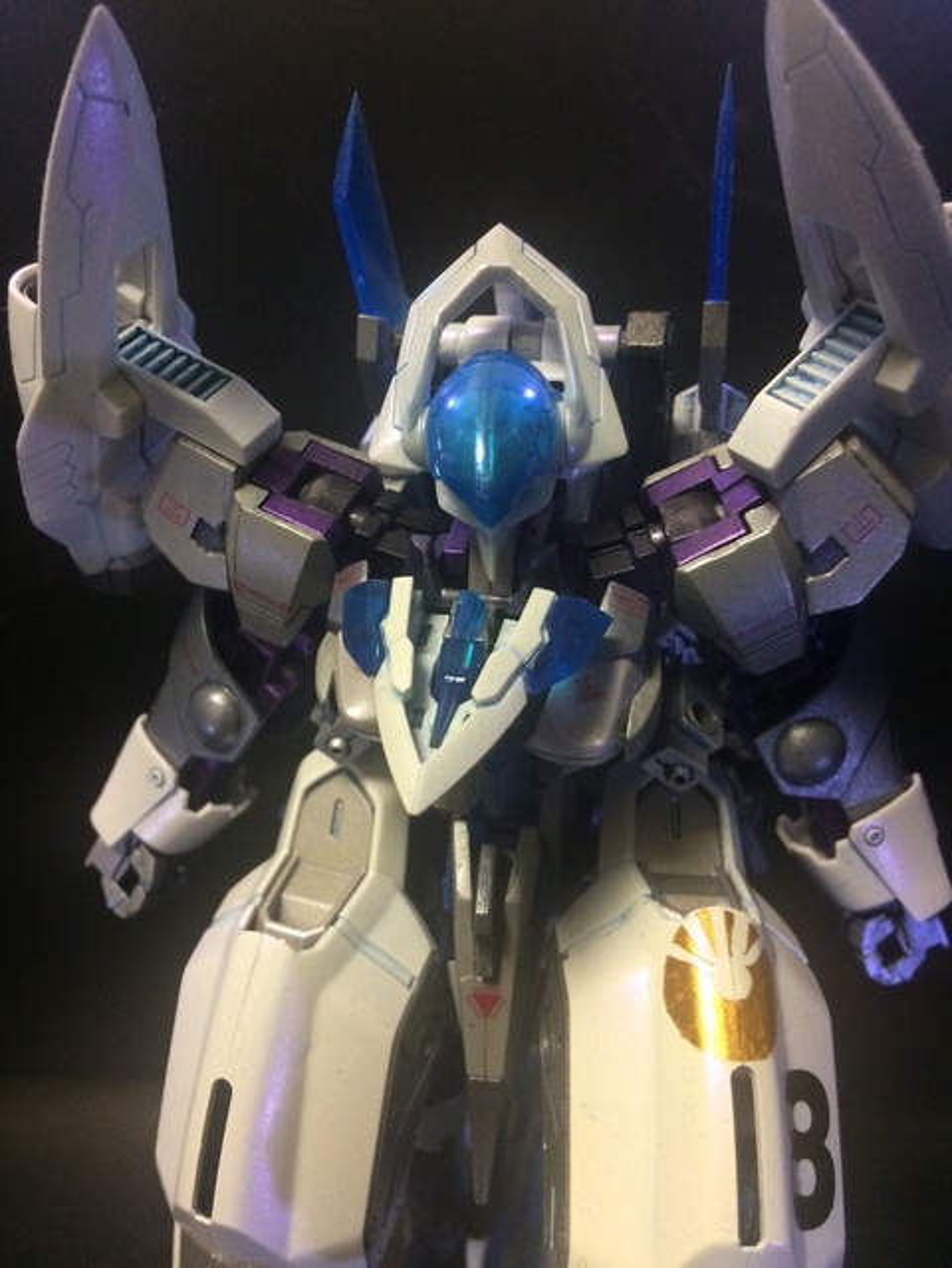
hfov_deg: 48.3
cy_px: 634
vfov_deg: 61.6
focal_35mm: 29
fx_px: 1062
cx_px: 476
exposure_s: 1/30
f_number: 2.2
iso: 160
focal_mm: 4.15
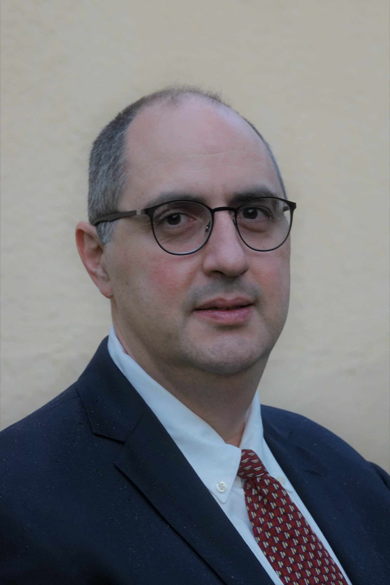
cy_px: 292
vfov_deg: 18.4
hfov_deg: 12.3
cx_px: 195
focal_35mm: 111
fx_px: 1804
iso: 800
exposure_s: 1/30
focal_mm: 40.73
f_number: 4
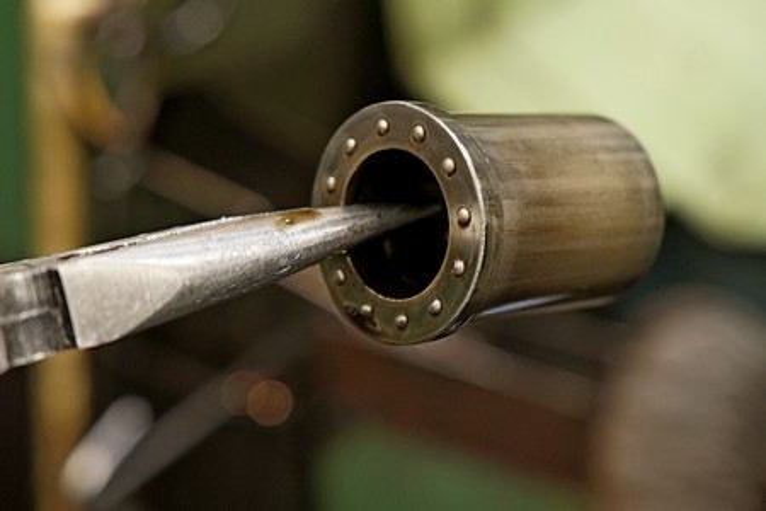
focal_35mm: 29
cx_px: 383
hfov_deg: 63.7
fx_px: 617
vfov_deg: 45.0
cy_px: 256
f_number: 4
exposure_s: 1/60
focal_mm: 29
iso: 800
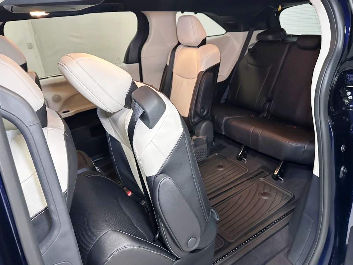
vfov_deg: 54.9
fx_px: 255
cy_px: 132
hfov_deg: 69.4
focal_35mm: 25
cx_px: 182
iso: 640
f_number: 1.78
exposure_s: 1/40
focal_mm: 6.86
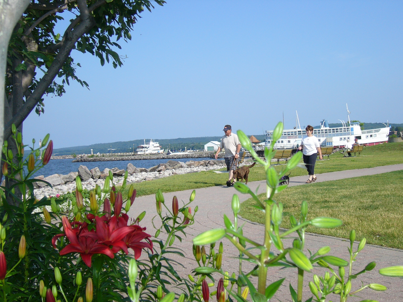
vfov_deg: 27.5
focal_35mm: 53
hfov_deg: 36.2
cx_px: 202
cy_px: 151
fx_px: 617
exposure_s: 1/1300
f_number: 3.4
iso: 100
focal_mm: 8.8
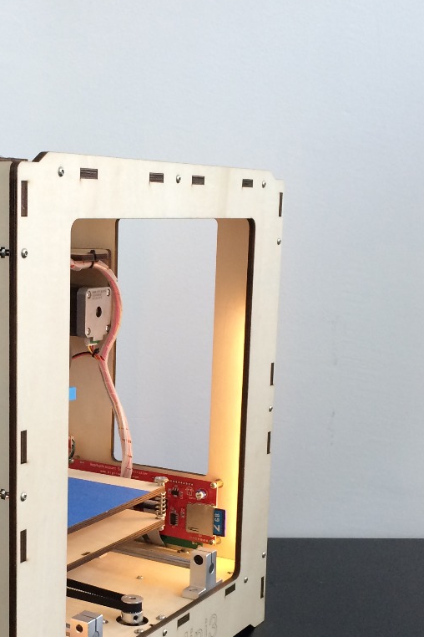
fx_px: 1007
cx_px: 43
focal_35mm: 57
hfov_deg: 23.2
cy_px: 413
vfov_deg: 34.8
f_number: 2.2
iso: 250
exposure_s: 1/33
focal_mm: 4.15
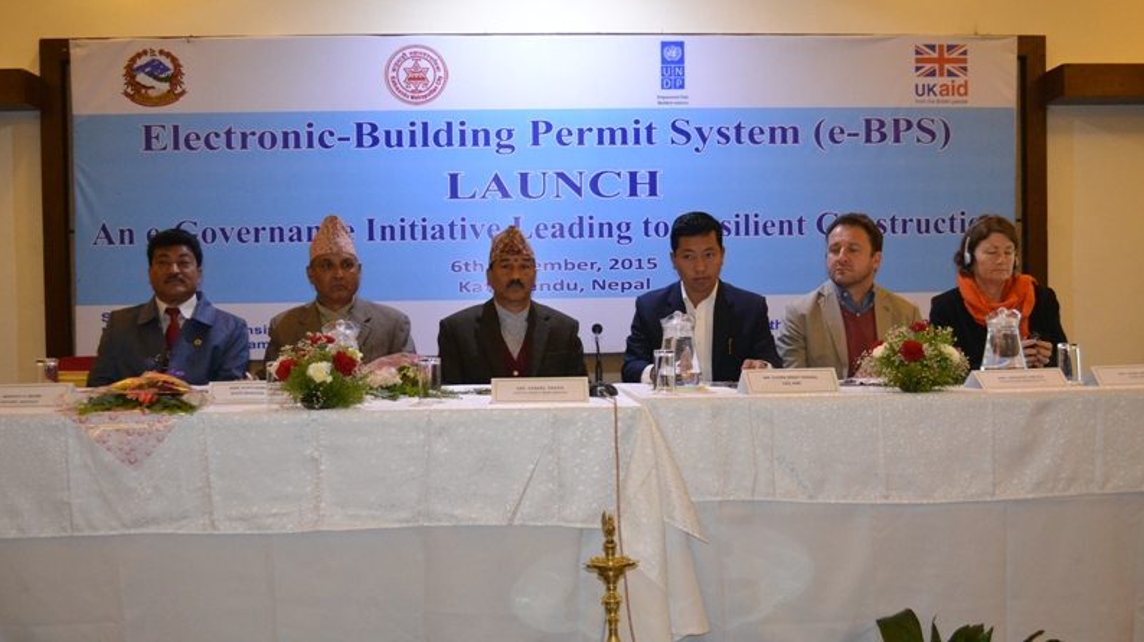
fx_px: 1152
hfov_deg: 52.8
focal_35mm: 38
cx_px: 573
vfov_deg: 31.1
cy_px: 346
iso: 2200
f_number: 4
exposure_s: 1/60
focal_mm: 24
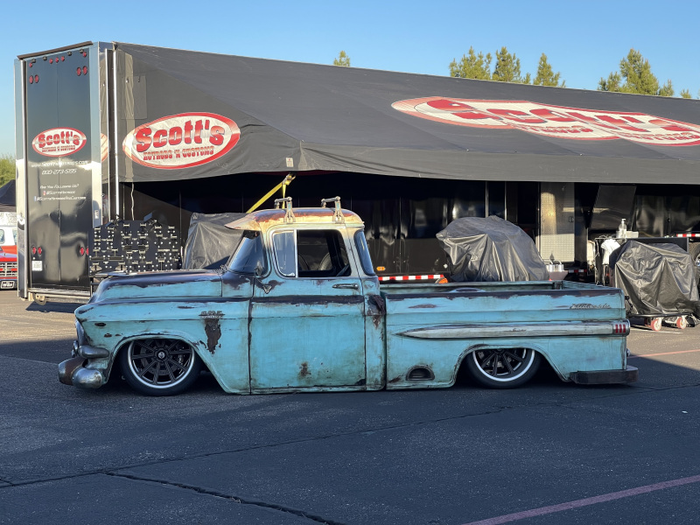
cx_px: 350
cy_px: 262
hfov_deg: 30.3
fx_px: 1294
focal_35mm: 64
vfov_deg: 22.9
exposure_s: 1/598
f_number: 2.2
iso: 20
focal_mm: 7.5
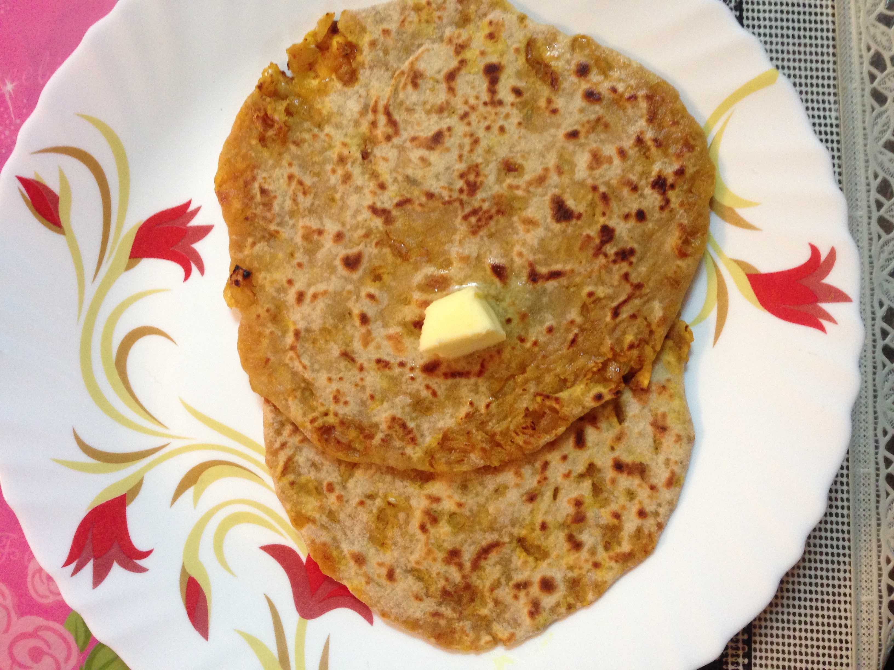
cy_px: 335
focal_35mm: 33
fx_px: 852
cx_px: 447
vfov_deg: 42.9
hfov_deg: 55.4
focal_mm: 4.12
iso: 250
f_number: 2.4
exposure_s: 1/20
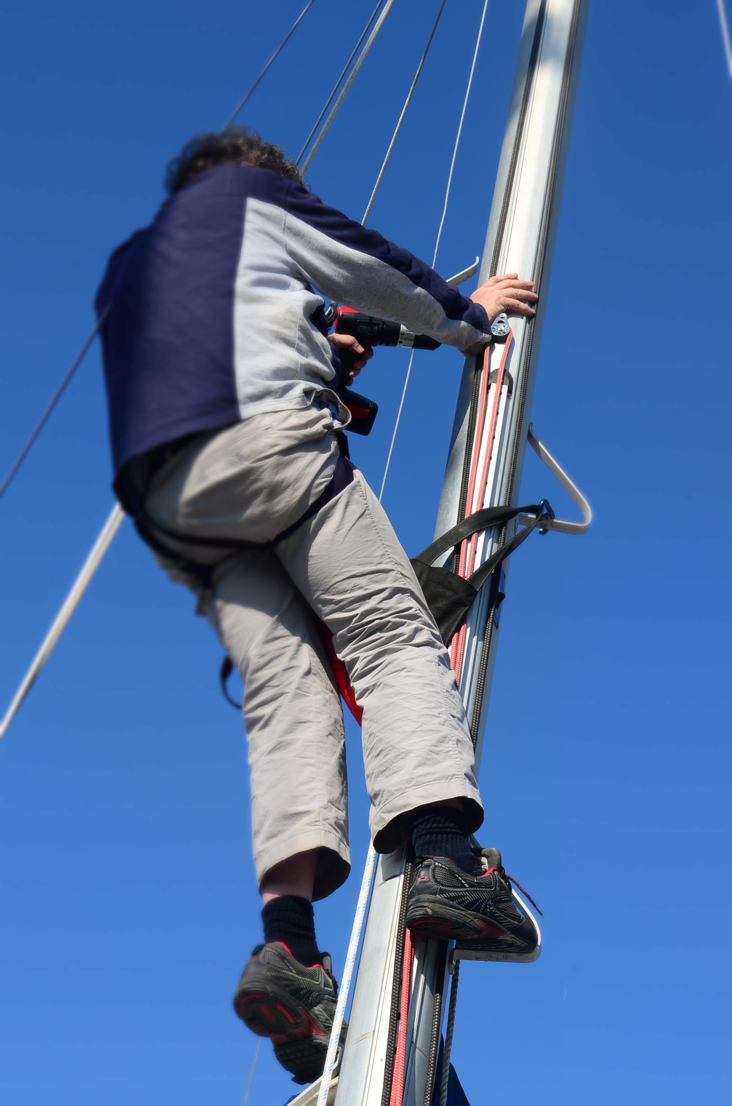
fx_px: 2390
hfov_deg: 17.4
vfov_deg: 26.0
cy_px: 553
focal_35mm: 78
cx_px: 366
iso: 100
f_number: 11
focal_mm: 52
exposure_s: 1/125
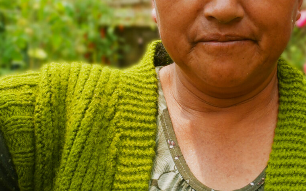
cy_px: 58
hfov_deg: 20.1
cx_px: 221
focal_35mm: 103
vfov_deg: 12.7
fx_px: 859
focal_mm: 20
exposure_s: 1/250
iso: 200
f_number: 8
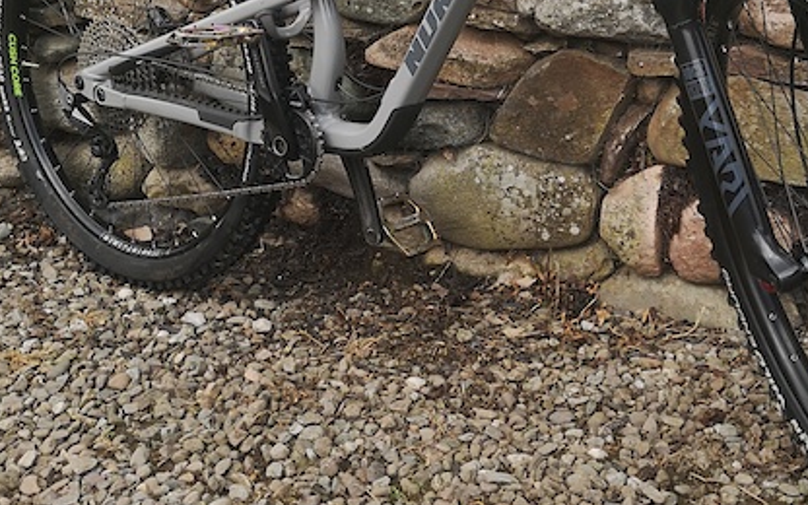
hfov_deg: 36.7
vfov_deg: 23.2
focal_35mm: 55
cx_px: 511
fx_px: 1211
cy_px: 93
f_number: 1.8
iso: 50
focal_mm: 5.58
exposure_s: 1/776
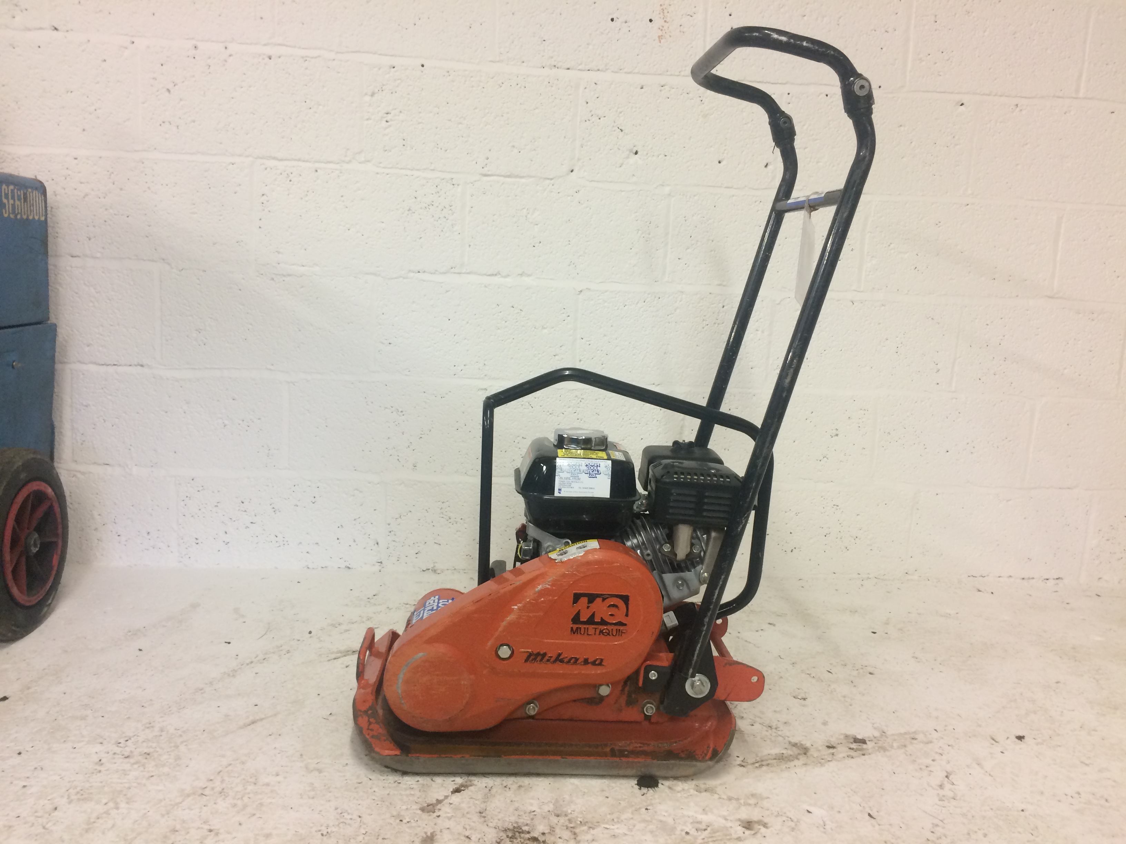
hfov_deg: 61.7
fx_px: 943
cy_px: 422
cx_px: 563
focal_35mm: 29
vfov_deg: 48.2
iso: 100
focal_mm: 4.15
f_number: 2.2
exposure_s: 1/33
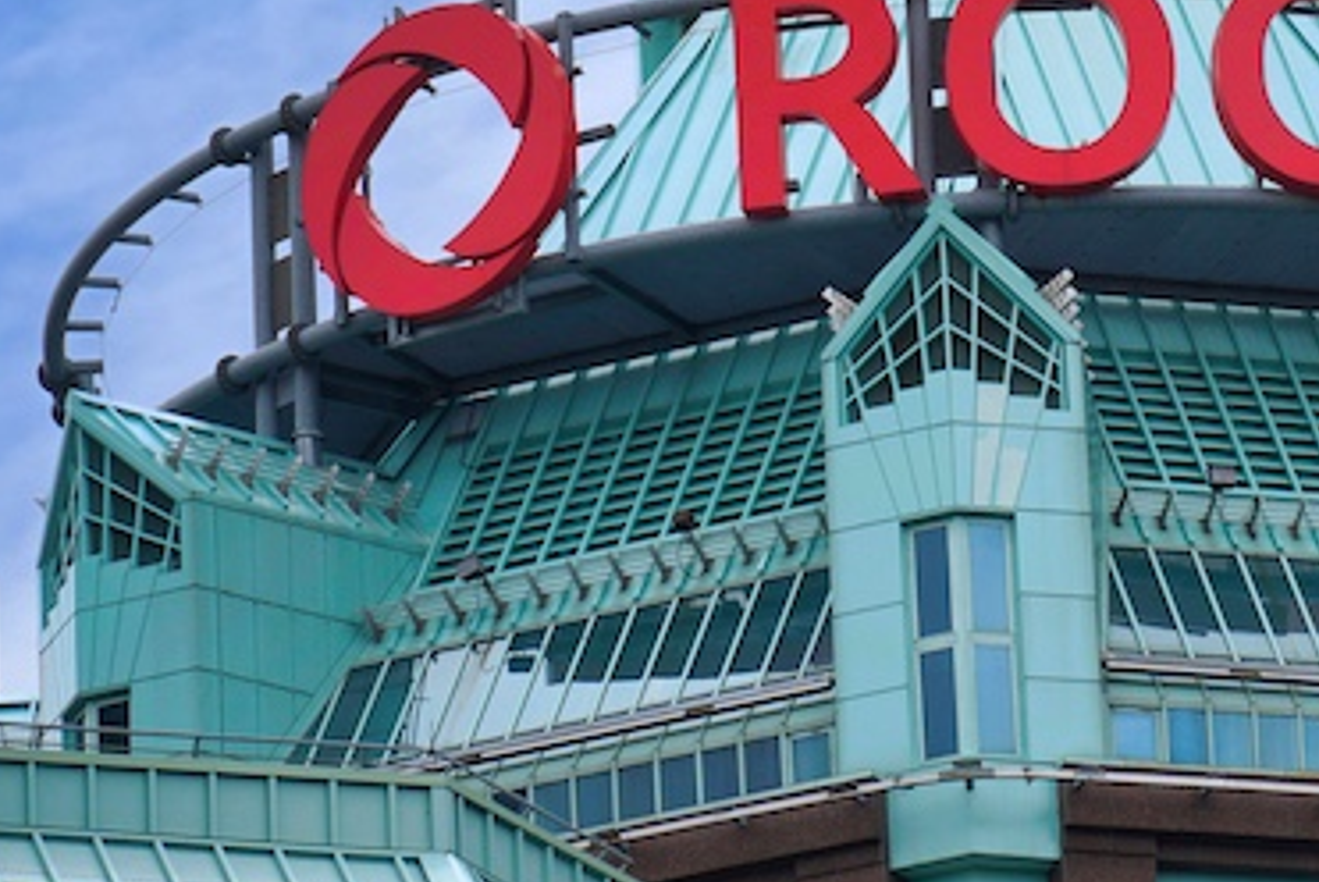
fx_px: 15438
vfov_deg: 3.3
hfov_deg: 4.9
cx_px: 1134
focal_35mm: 421
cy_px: 165
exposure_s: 1/125
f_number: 5.6
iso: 100
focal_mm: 135
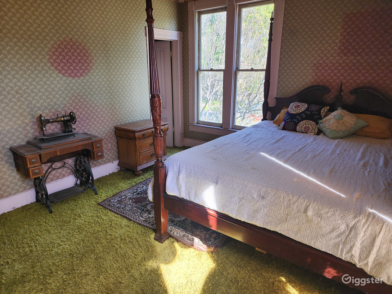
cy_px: 147
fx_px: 260
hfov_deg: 73.9
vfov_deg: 58.9
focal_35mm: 23
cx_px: 196
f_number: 1.8
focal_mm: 6.4
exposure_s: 1/180
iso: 80
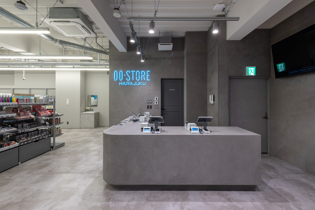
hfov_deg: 104.3
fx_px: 122
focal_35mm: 14
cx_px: 158
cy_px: 105
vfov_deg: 81.2
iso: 200
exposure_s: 1
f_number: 22
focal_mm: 14
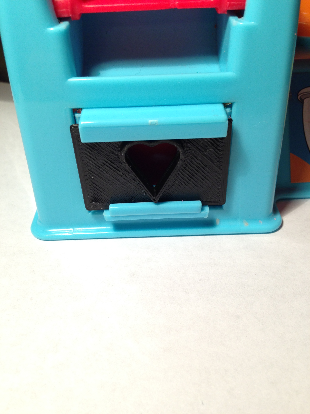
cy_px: 207
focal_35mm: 33
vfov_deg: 55.4
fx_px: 394
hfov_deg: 42.9
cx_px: 155
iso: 64
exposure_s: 1/60
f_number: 2.4
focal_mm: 4.12
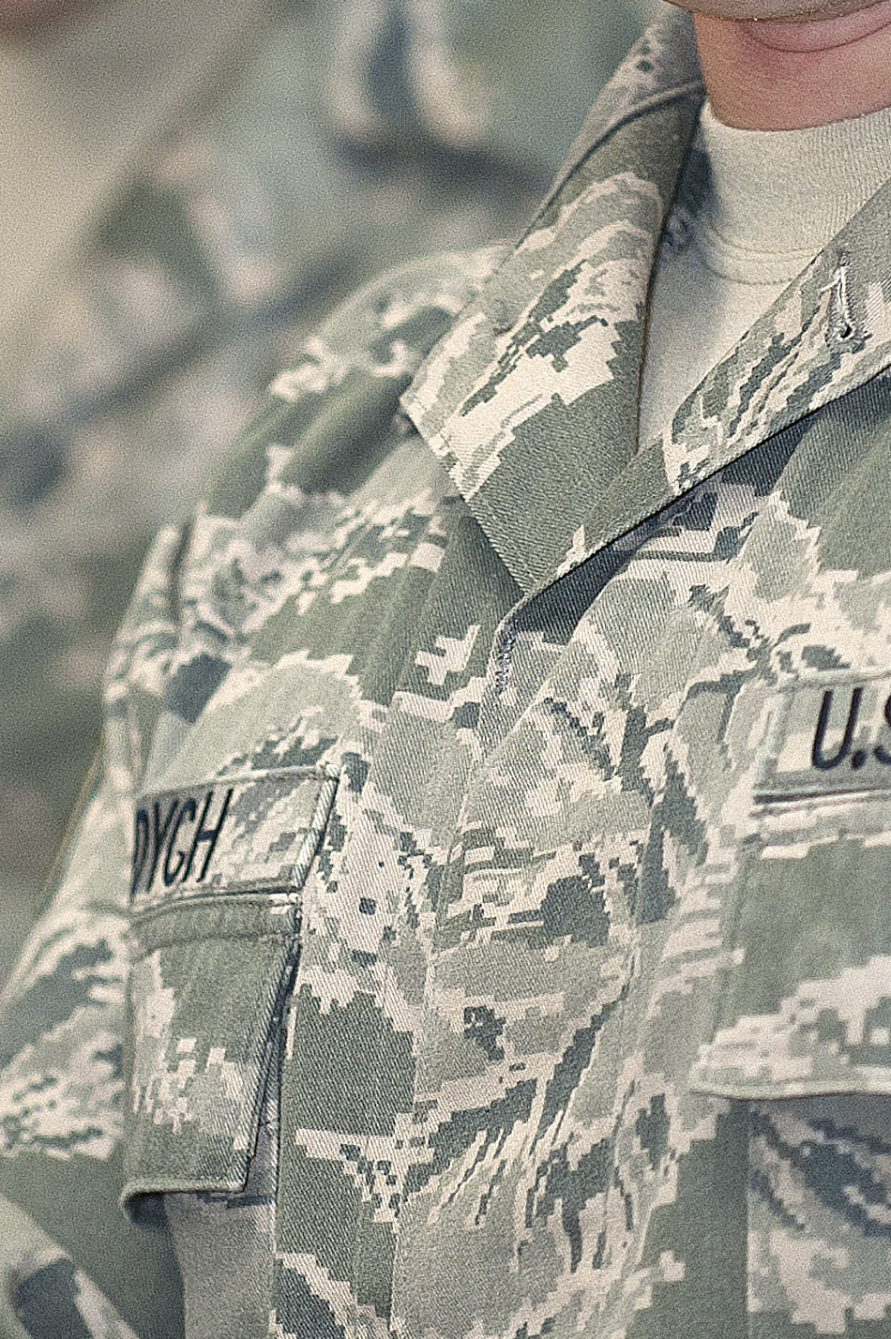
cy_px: 533
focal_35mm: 462
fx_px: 17175
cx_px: 242
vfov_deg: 4.5
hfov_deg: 3.0
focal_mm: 155
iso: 800
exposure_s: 1/250
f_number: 2.8
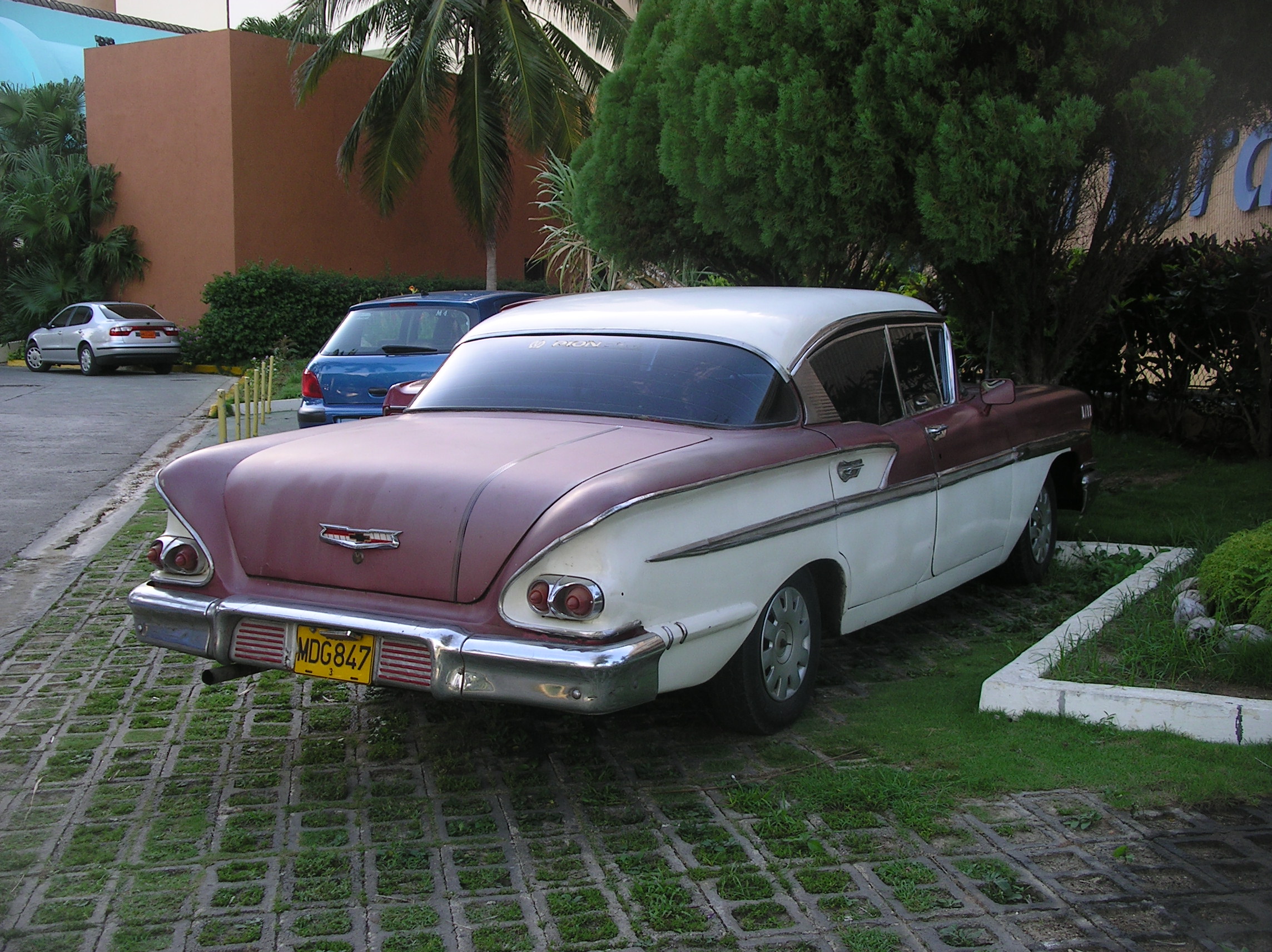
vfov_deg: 32.1
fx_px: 1652
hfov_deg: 42.1
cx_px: 636
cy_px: 476
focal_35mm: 45
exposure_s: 1/206
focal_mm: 9.3
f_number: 3.2
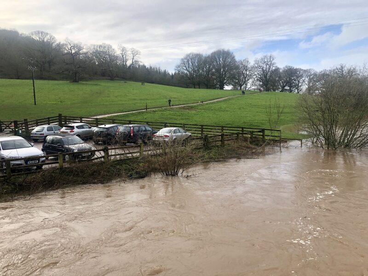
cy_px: 138
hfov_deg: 63.4
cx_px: 184
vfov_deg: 49.7
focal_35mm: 28
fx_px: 298
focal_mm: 3.99
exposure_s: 1/762
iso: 20
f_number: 1.8
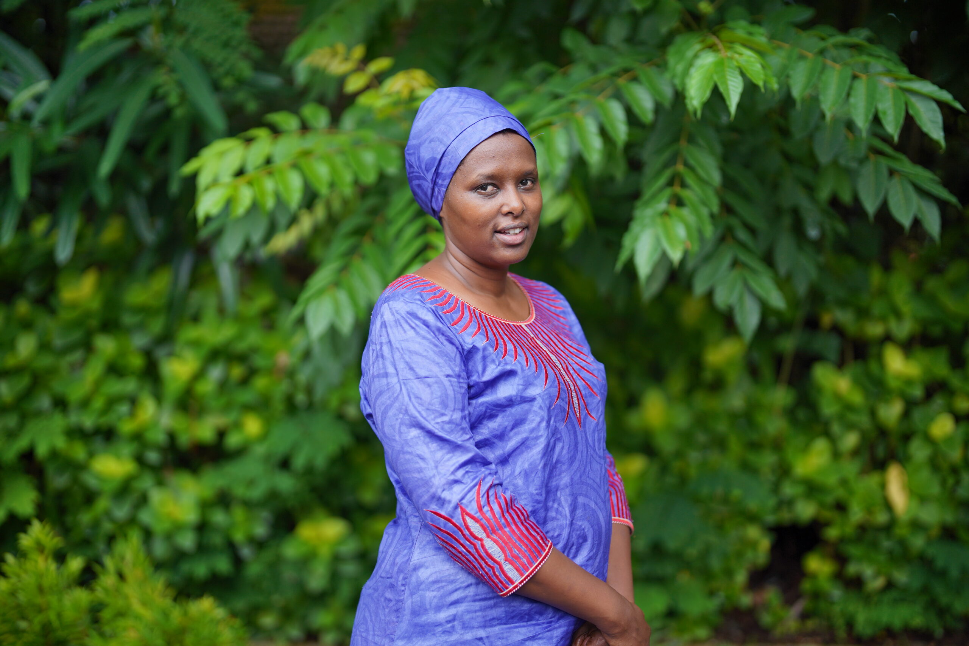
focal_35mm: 50
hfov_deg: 39.6
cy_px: 323
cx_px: 484
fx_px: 1346
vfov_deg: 27.0
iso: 100
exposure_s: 1/1250
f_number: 1.3
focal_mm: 50
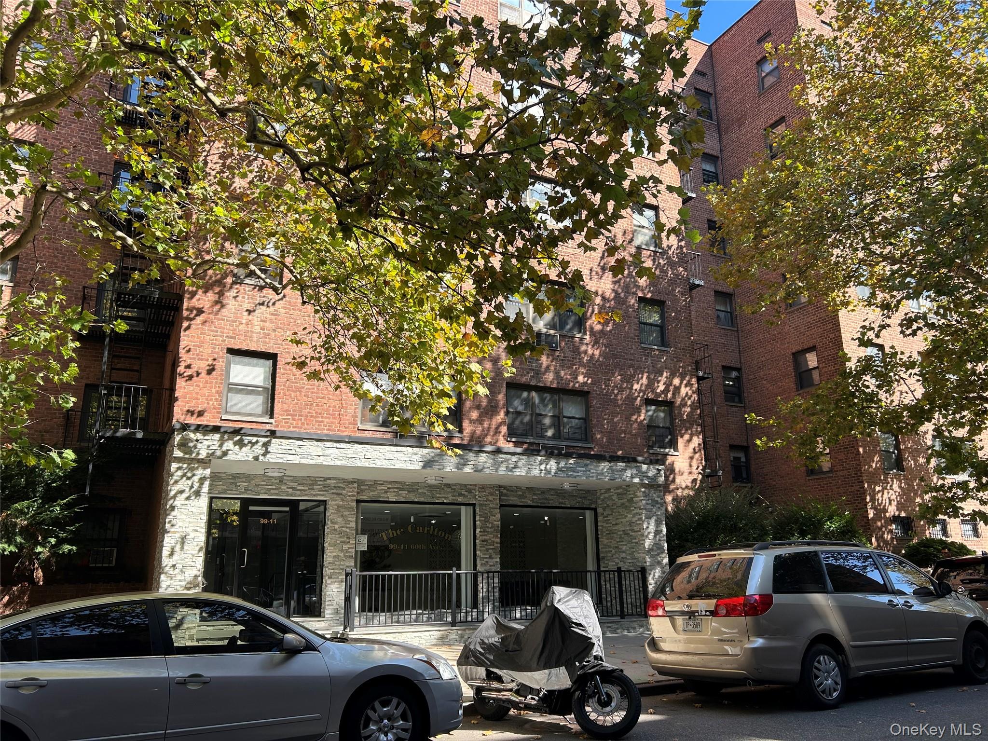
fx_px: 742
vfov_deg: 53.1
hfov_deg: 67.3
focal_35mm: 26
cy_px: 370
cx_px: 494
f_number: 1.5
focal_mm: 5.7
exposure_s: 1/743
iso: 50
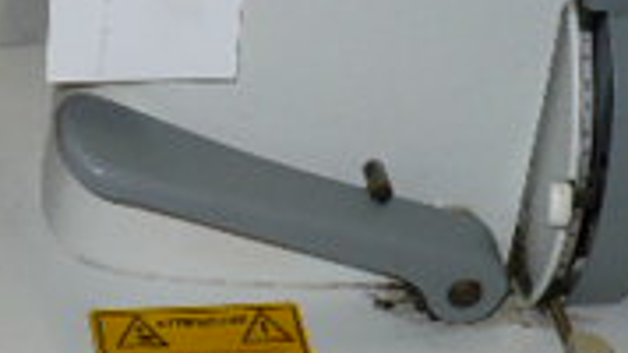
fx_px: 2547
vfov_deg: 7.9
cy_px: 39
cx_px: -56
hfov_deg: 13.8
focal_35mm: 153
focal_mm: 6.1
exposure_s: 1/30
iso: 100
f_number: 2.8
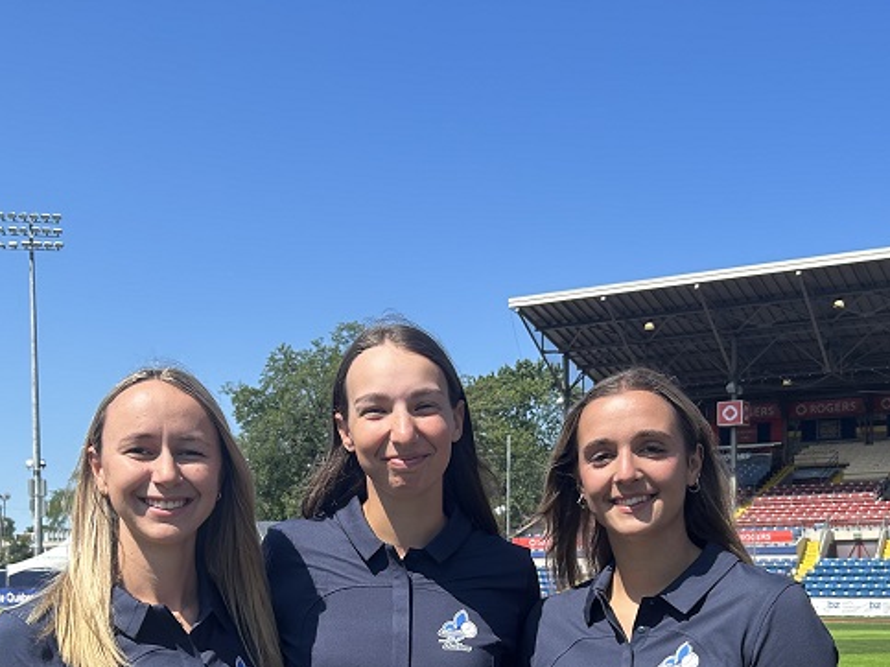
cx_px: 440
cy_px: 614
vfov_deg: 28.4
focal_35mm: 49
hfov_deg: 38.9
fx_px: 1260
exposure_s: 1/2841
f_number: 1.5
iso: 50
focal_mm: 5.7
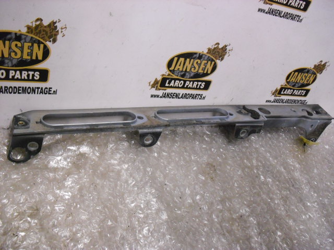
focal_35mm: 36
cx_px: 167
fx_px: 347
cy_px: 125
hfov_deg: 51.4
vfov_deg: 39.7
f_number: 3.1
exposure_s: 1/100
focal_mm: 6.3
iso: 400
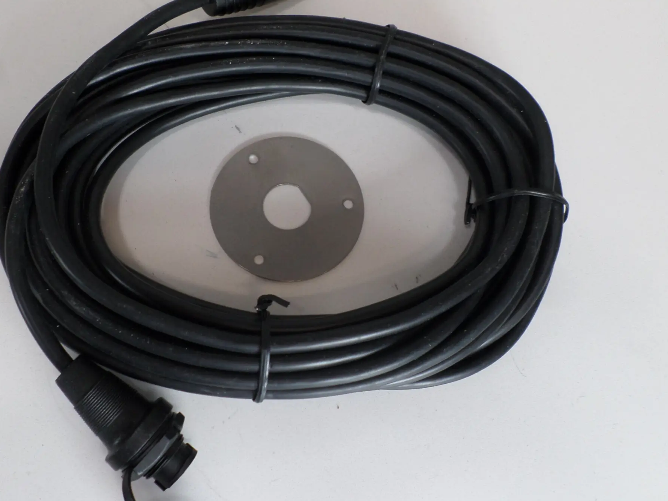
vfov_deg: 39.6
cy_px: 242
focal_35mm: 36
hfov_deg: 51.0
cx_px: 269
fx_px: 695
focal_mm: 4.5
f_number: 2.5
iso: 80
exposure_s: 1/60
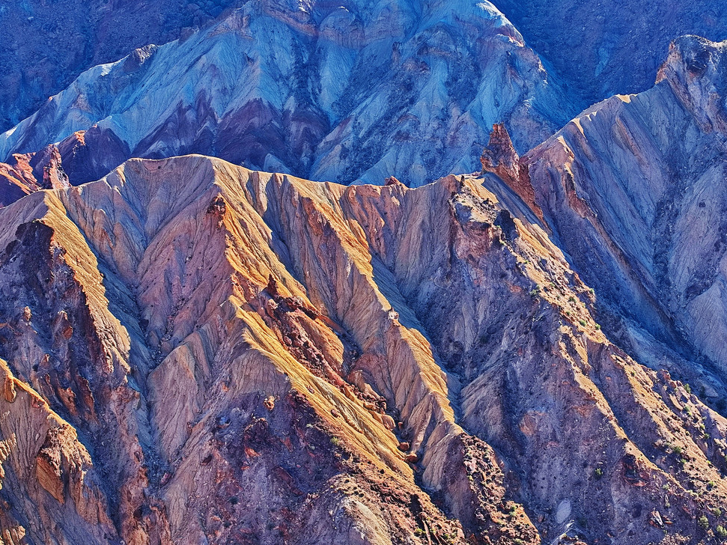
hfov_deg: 25.3
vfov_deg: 19.1
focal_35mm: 77
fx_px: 1617
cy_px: 317
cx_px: 426
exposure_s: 1/400
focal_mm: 48
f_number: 8
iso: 320
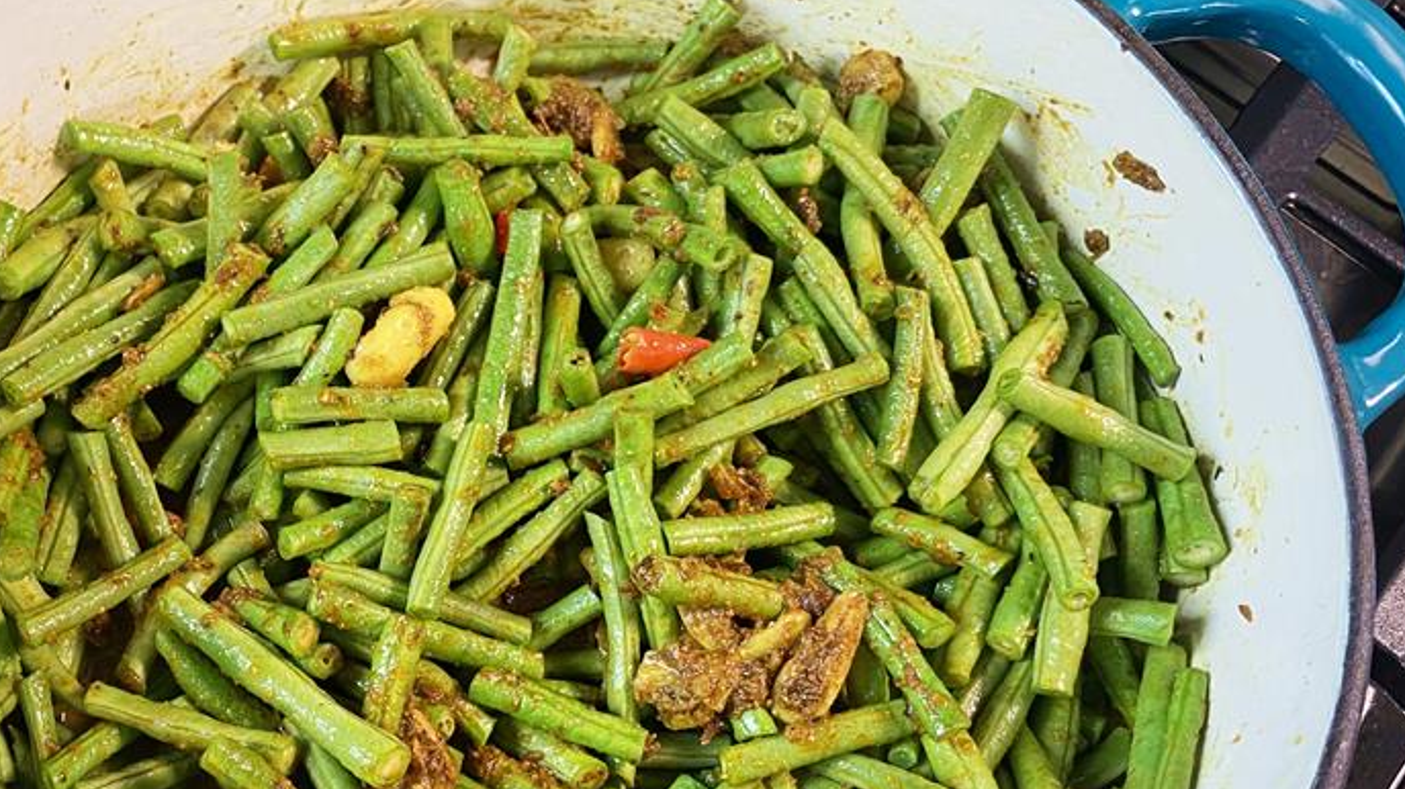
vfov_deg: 27.0
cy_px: 515
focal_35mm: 44
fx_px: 1639
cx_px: 426
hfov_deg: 45.4
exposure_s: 1/60
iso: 100
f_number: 1.8
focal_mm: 4.25
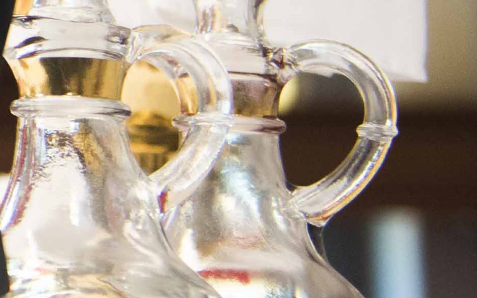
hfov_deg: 8.0
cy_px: -228
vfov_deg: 5.4
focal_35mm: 238
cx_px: -782
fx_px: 3094
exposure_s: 1/100
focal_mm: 40
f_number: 3.2
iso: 640
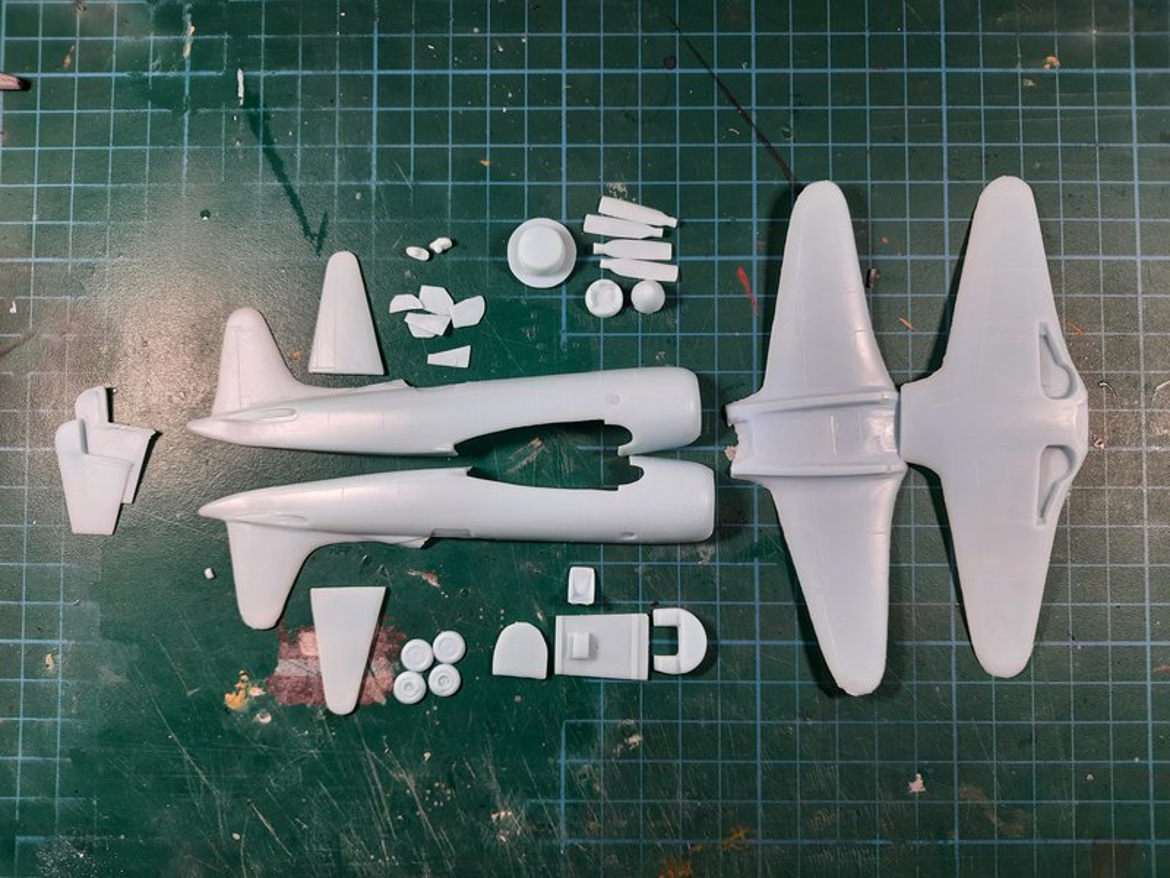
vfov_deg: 56.8
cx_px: 585
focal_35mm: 24
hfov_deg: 71.6
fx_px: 811
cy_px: 439
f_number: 1.8
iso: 25
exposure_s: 1/50
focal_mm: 5.23
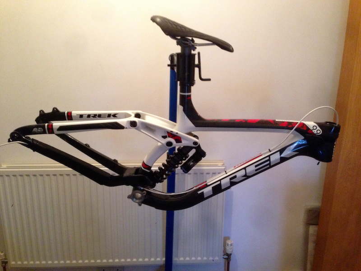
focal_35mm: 33
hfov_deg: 55.4
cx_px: 180
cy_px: 136
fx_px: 344
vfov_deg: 42.9
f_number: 2.4
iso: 400
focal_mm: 4.12
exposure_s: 1/17
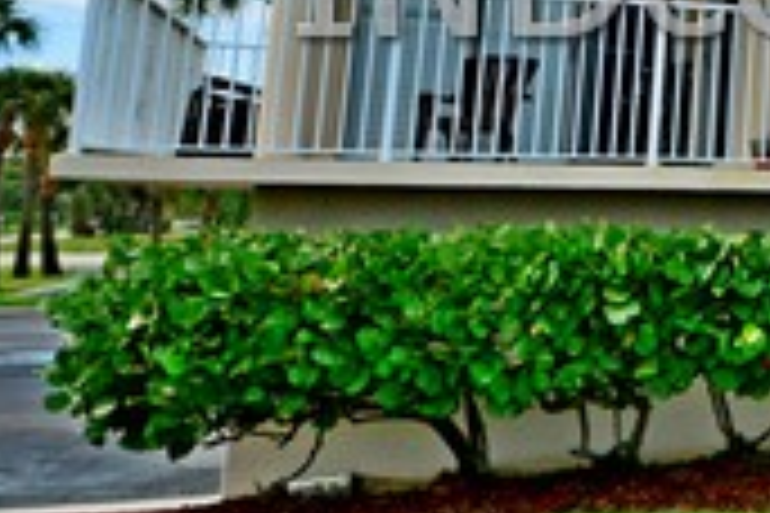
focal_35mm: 62
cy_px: -27
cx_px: 1112
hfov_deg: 25.5
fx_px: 1323
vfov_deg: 21.0
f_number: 7.1
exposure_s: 1/200
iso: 100
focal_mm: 11
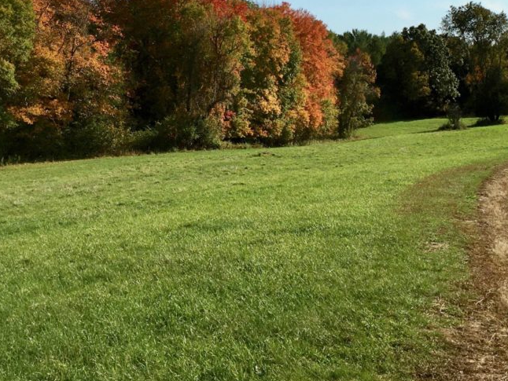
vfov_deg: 25.8
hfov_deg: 34.8
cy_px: 42
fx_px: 807
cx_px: 314
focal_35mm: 55
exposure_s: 1/3205
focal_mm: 4.15
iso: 25
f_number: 2.2
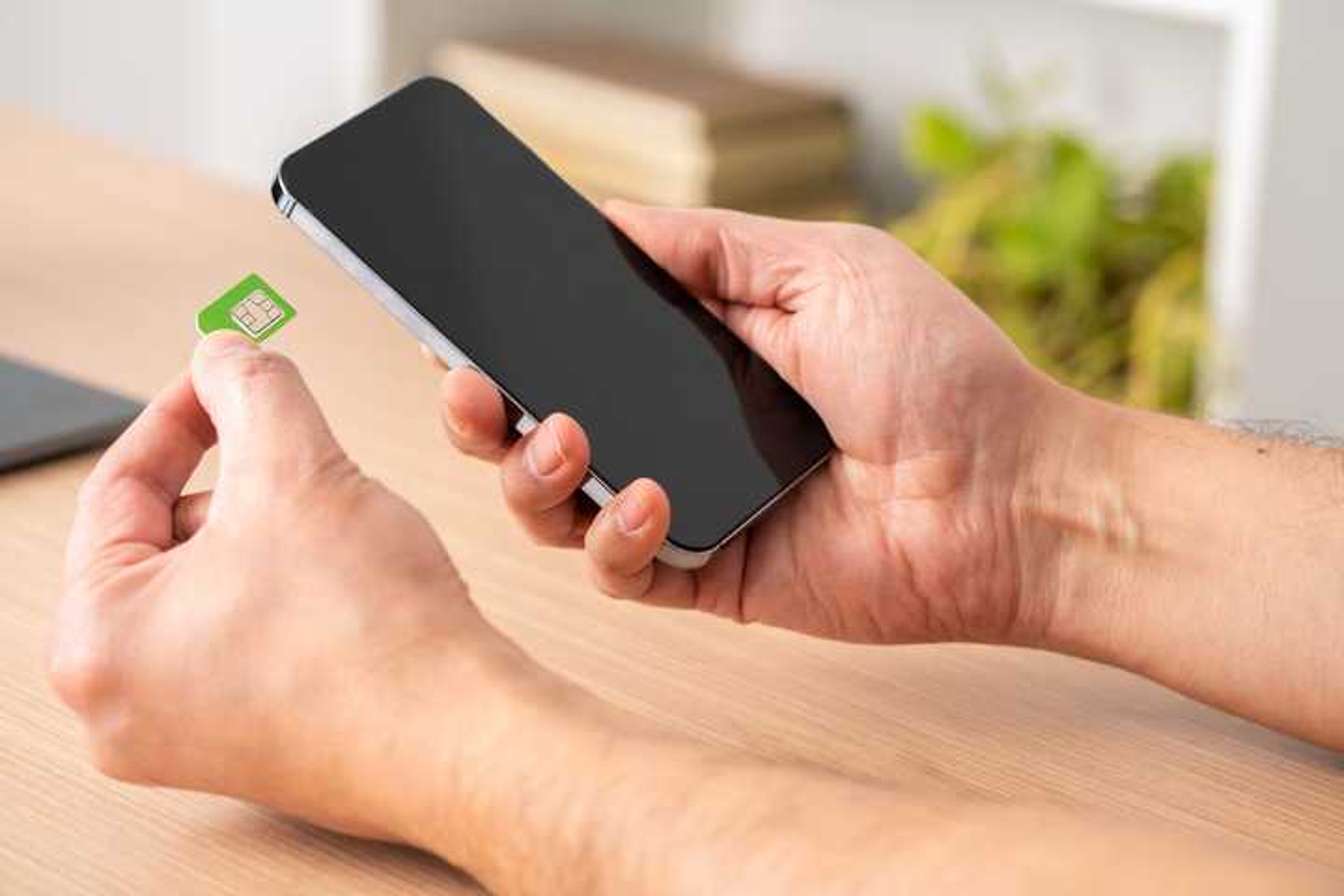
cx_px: 672
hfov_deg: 23.9
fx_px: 3173
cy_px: 448
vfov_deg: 16.1
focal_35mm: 85
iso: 100
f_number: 5.6
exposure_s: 1/160
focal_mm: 85
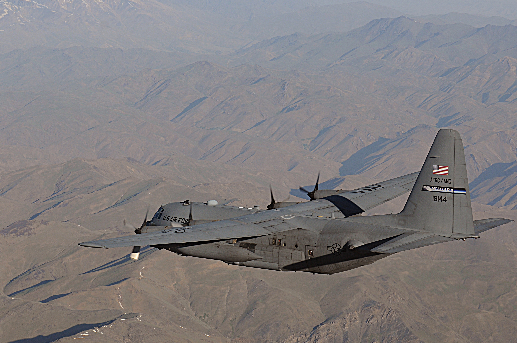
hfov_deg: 15.7
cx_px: 233
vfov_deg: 10.4
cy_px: 182
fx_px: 1879
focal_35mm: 131
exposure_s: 1/800
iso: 250
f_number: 7.1
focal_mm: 78
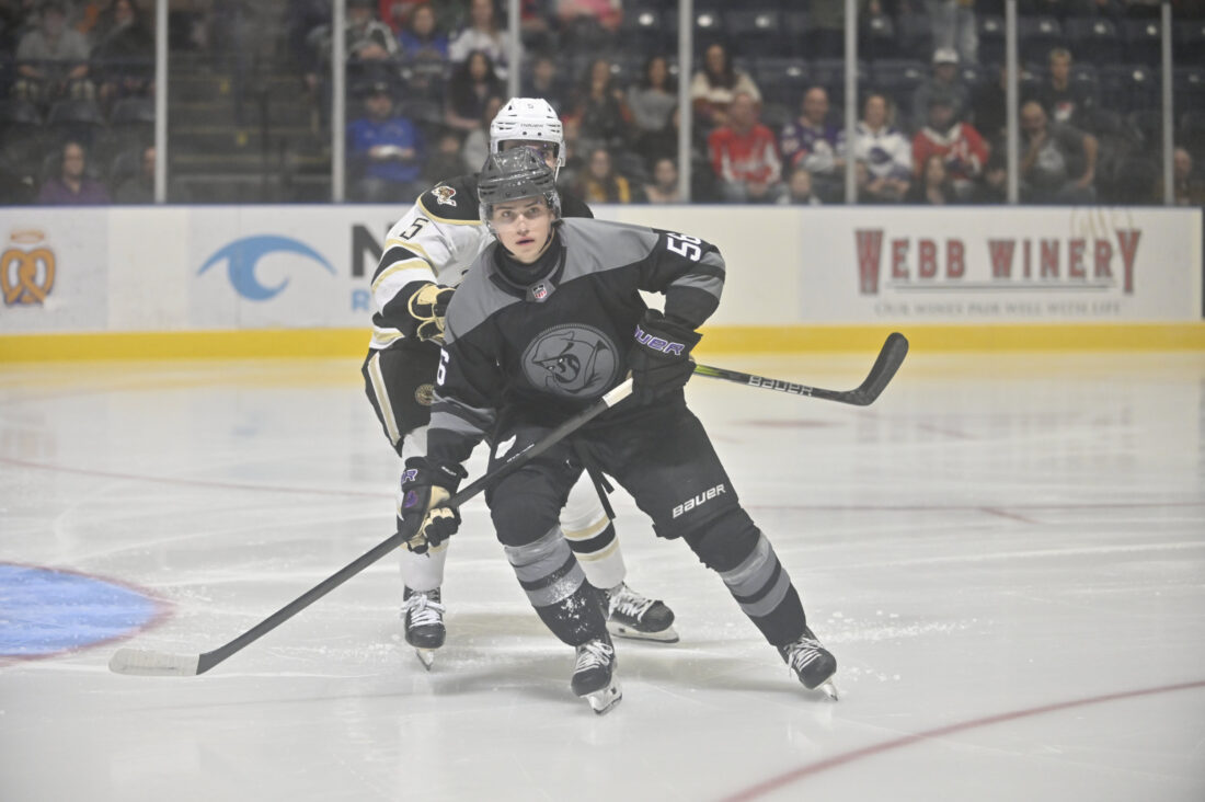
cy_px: 401
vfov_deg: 13.0
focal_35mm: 105
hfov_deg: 19.5
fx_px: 3512
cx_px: 602
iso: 2500
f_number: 2.8
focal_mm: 105
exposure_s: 1/1600
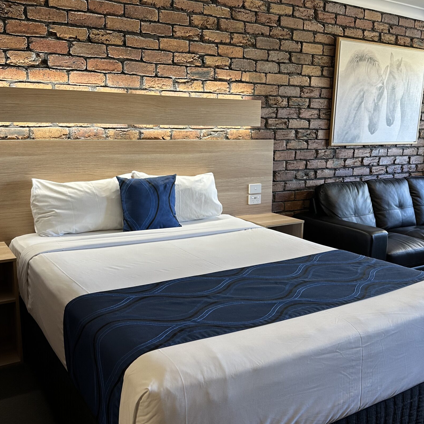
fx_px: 471
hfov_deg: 48.4
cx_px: 228
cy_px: 220
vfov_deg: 48.4
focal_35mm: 34
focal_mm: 6.86
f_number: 1.78
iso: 125
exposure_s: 1/50
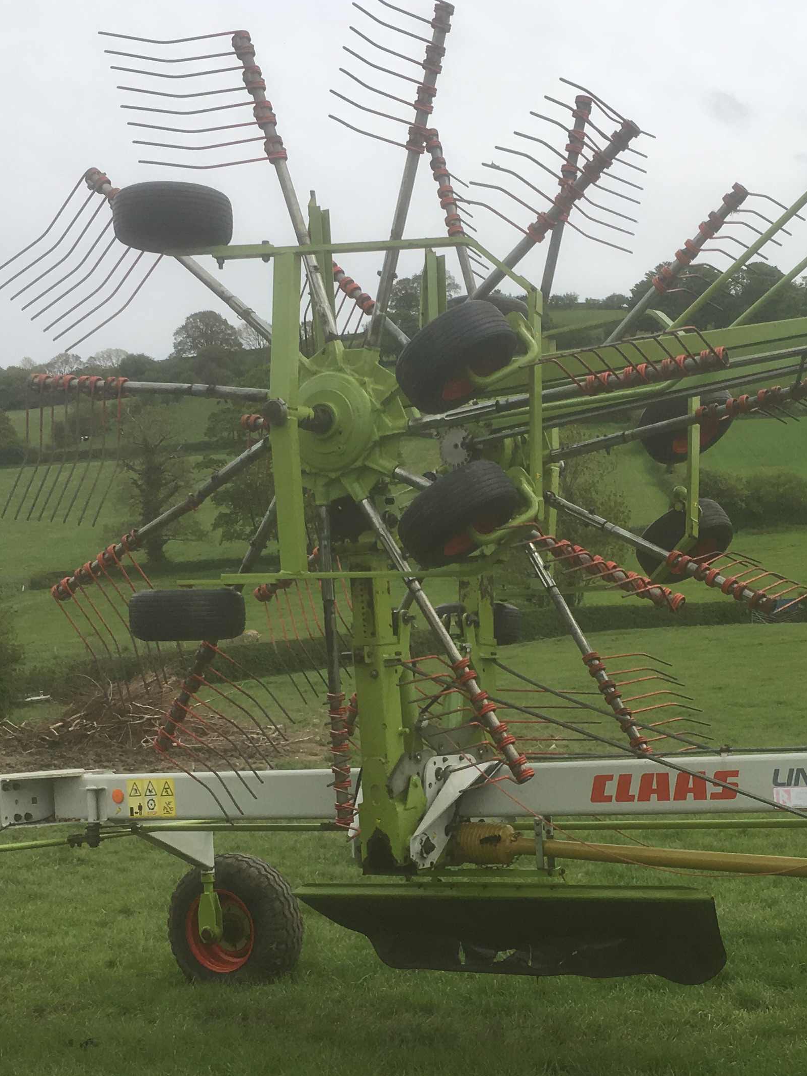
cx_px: 485
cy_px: 729
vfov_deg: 34.6
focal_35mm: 55
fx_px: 1710
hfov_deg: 26.5
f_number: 2.2
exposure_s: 1/1637
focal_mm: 4.15
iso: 25
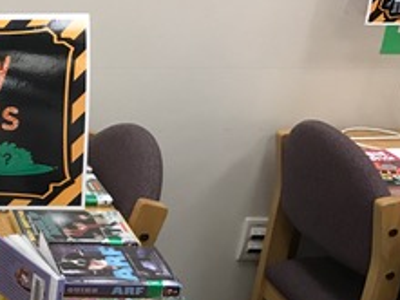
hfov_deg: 21.2
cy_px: 211
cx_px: -157
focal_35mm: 81
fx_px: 936
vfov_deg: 18.2
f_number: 1.8
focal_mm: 3.99
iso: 32
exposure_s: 1/30
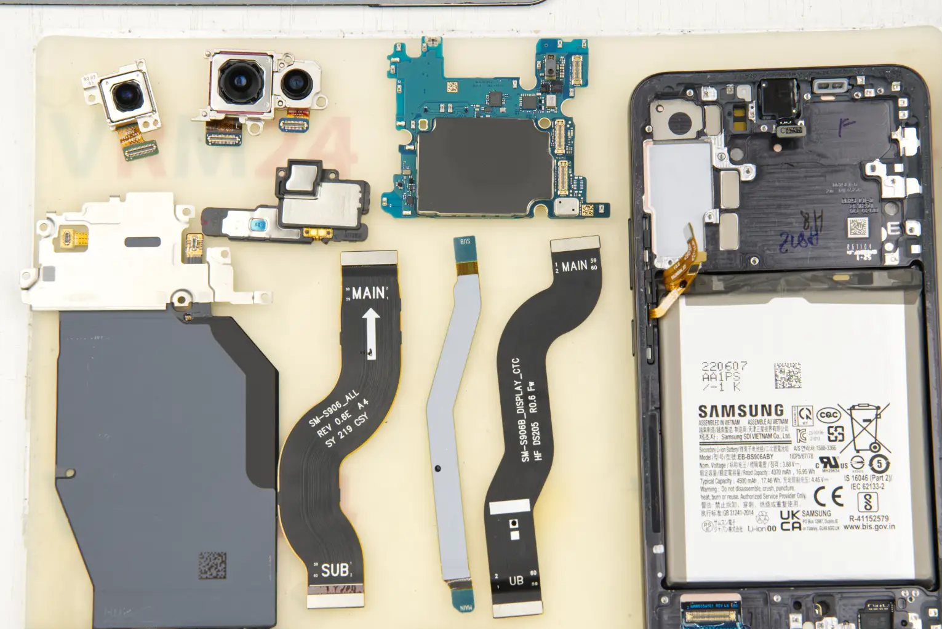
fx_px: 2565
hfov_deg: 20.8
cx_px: 473
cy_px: 391
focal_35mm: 98
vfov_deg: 14.0
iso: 100
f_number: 9
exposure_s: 1/15
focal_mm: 75
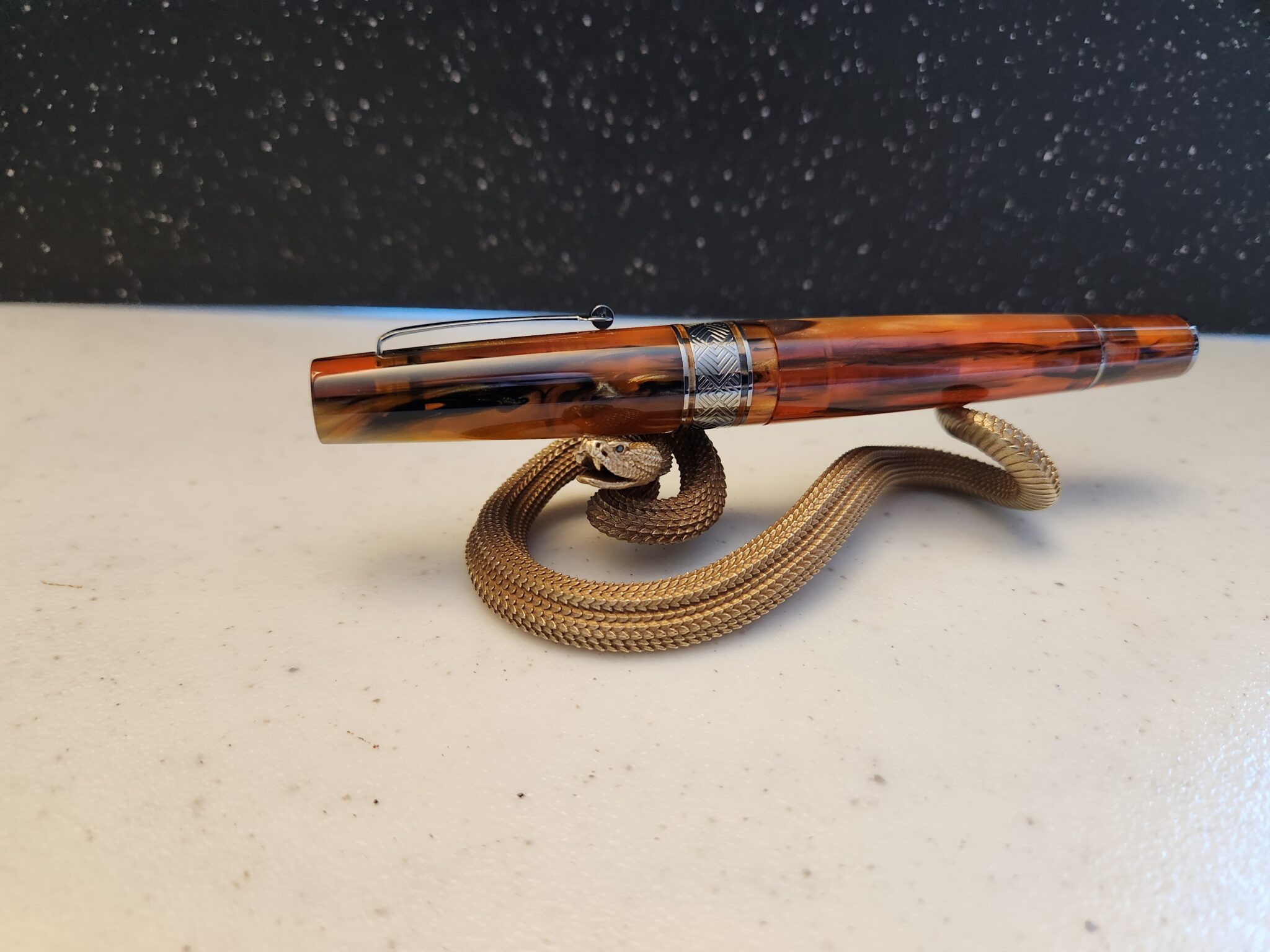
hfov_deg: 73.9
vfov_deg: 58.9
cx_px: 635
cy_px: 476
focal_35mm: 23
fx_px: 844
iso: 400
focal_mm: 5.4
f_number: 1.8
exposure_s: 1/120
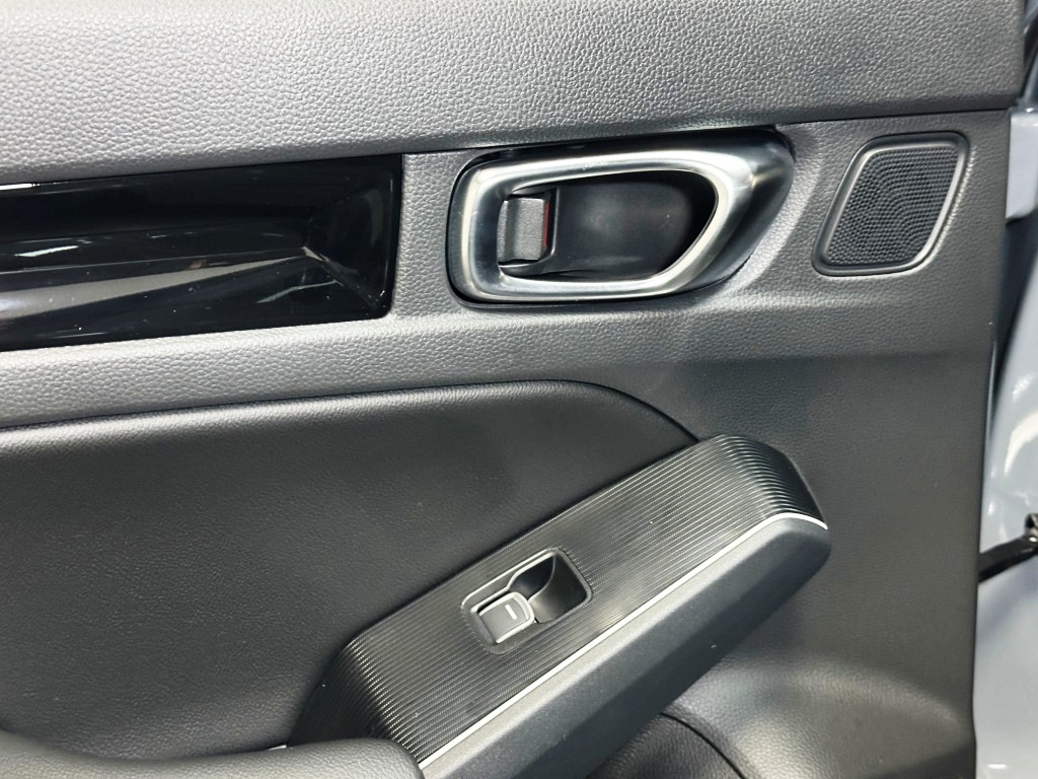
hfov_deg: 39.7
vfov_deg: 30.3
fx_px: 1439
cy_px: 390
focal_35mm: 48
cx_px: 519
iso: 640
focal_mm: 6.86
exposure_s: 1/30
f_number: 1.78
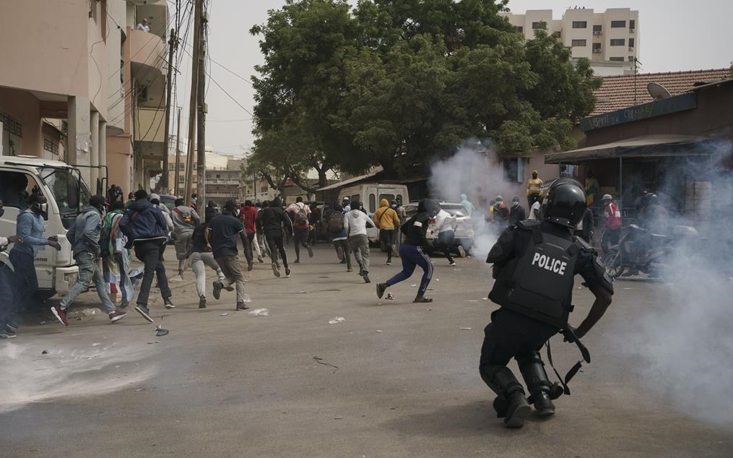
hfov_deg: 54.0
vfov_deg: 35.3
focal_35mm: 36
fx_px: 719
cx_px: 364
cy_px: 236
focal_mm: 35
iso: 200
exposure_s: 1/2000
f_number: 4.5
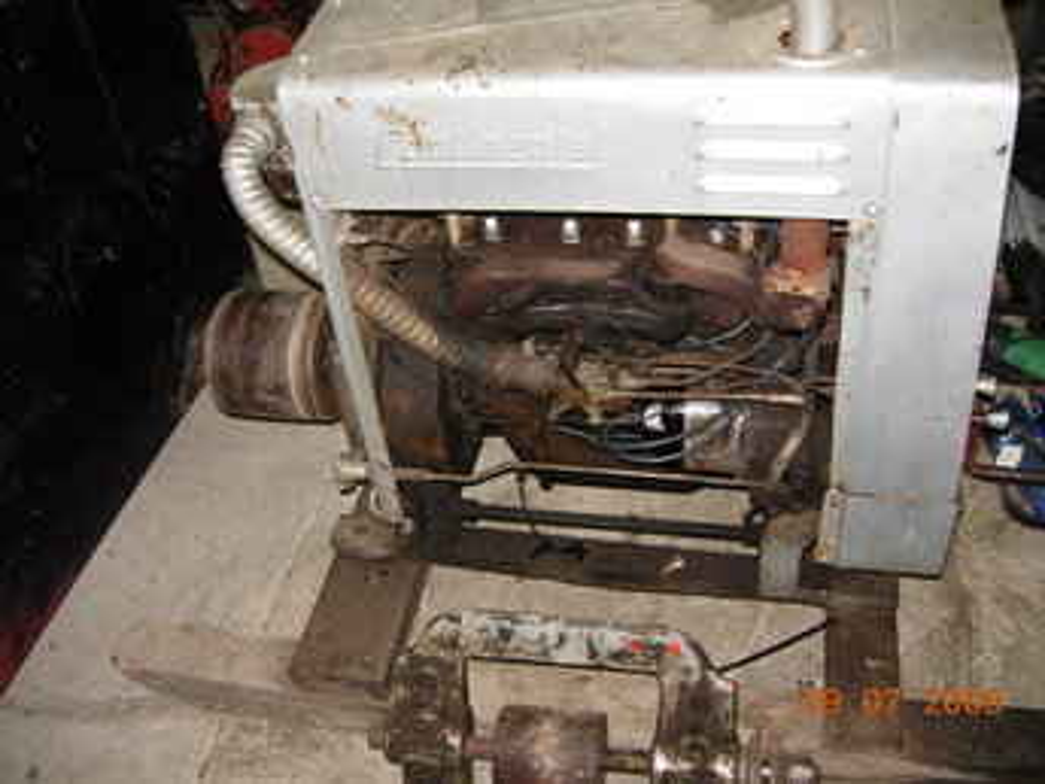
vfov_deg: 39.7
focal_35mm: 36
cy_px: 392
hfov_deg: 51.4
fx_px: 1087
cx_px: 522
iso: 163
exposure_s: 1/148
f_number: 2.7
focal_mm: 7.5
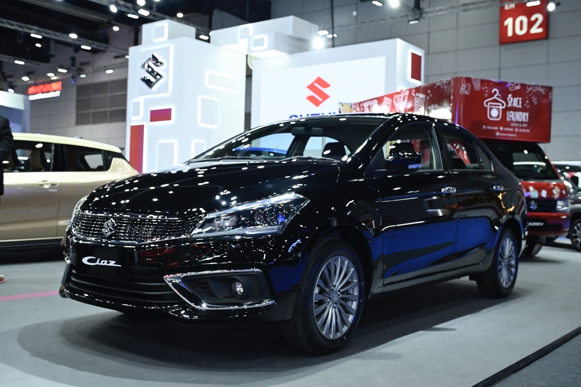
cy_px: 194
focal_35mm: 38
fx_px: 613
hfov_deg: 50.7
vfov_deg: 35.0
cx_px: 290
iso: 1600
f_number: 4.5
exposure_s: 1/100
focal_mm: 38
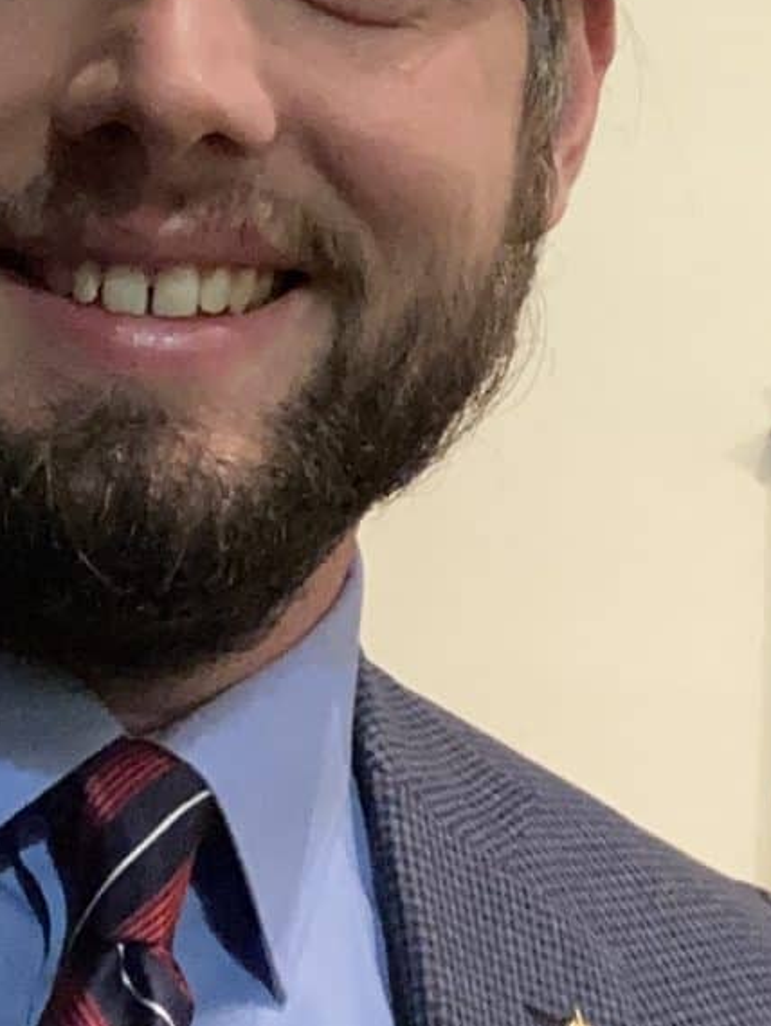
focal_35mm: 115
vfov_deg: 17.1
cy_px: 549
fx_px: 3413
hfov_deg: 12.8
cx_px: 651
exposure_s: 1/15
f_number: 2.2
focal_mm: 2.87
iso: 640
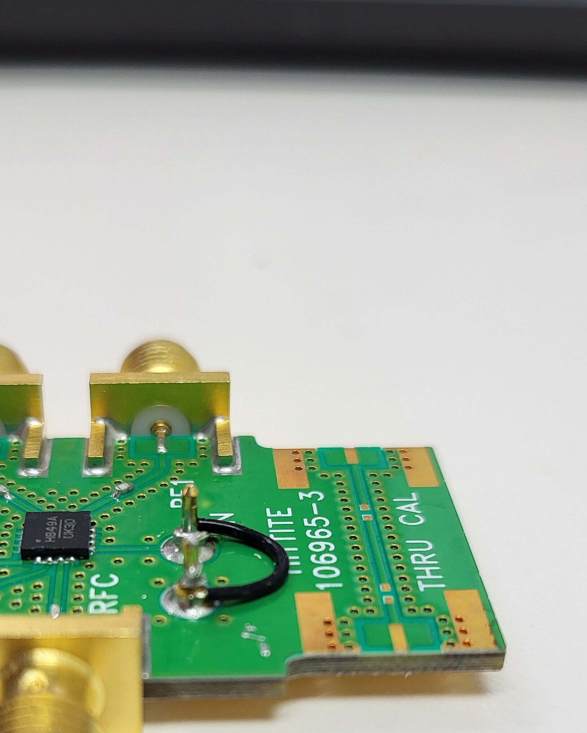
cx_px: 218
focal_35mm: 50
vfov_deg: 36.2
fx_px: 1086
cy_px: 577
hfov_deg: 30.1
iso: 100
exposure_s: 1/120
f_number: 1.8
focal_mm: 5.4
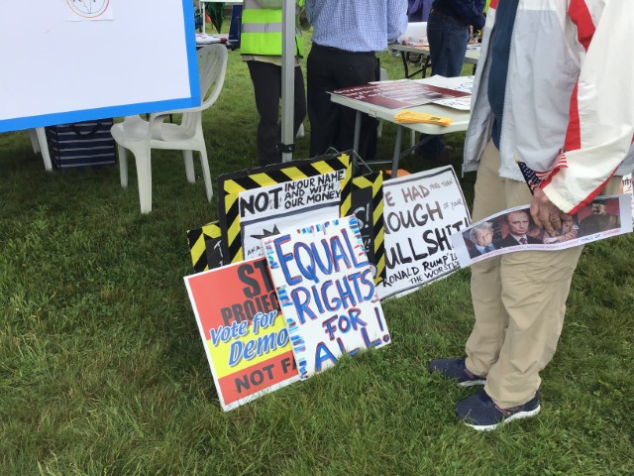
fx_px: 568
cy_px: 238
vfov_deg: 45.4
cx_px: 317
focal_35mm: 31
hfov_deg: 58.4
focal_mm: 3.3
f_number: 2.4
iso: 25
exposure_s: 1/458
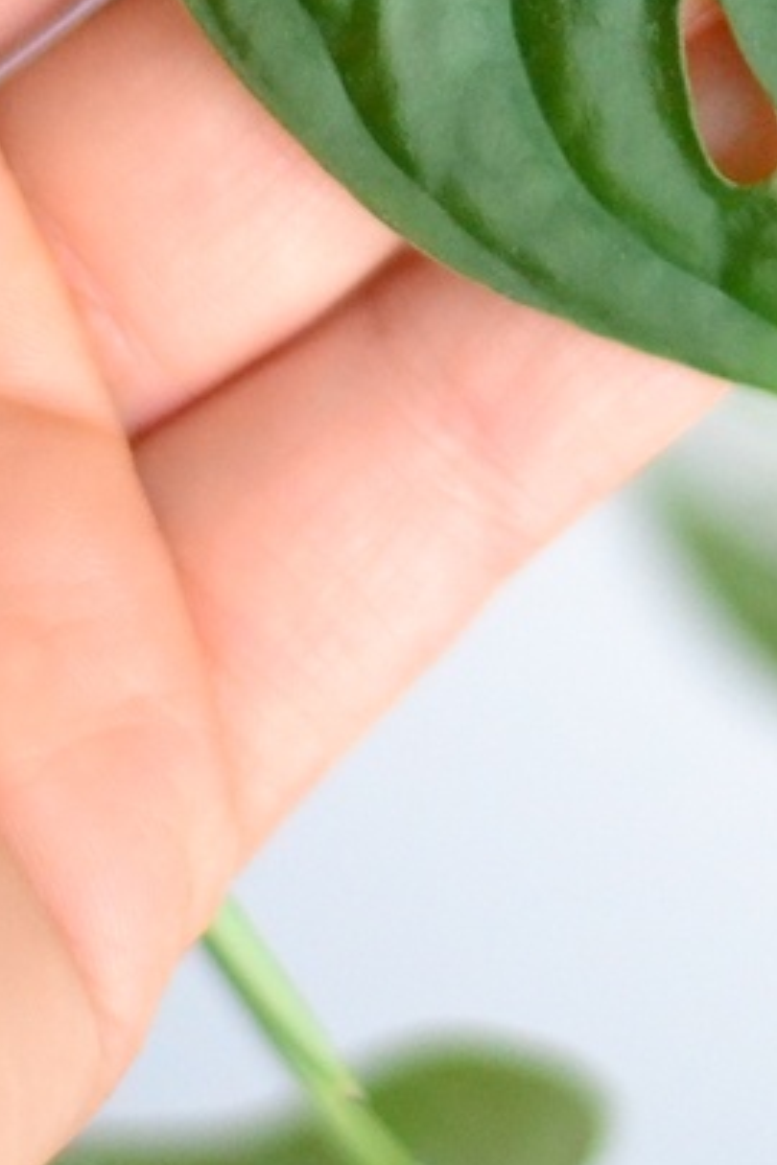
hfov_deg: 5.8
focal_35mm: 237
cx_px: 698
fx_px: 7672
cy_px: -429
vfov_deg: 8.5
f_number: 1.8
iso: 3200
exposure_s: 1/2000
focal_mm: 50
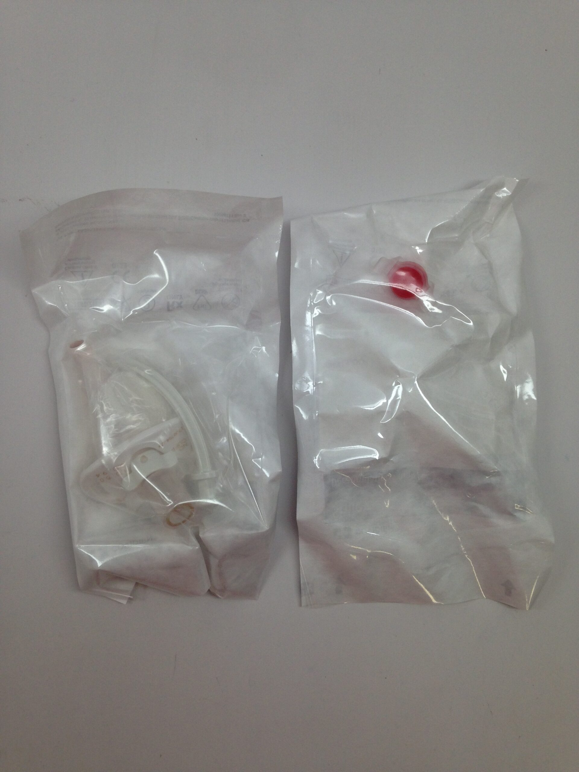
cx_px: 290
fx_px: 736
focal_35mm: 33
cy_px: 386
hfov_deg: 42.9
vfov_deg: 55.4
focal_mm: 4.12
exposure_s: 1/120
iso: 64
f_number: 2.4
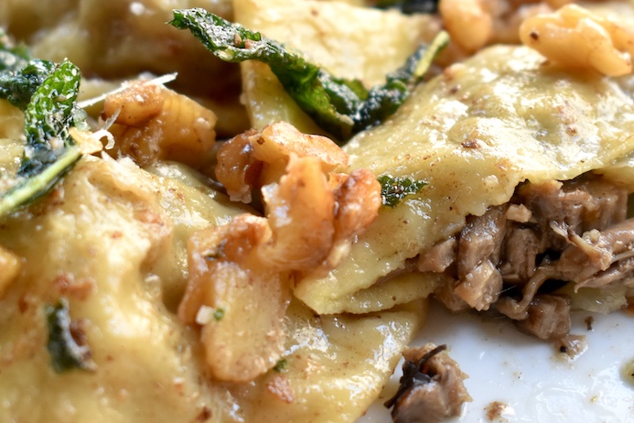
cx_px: 347
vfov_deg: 14.1
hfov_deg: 21.0
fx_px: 1707
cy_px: 198
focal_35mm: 97
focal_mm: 35
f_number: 5
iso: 800
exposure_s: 1/125
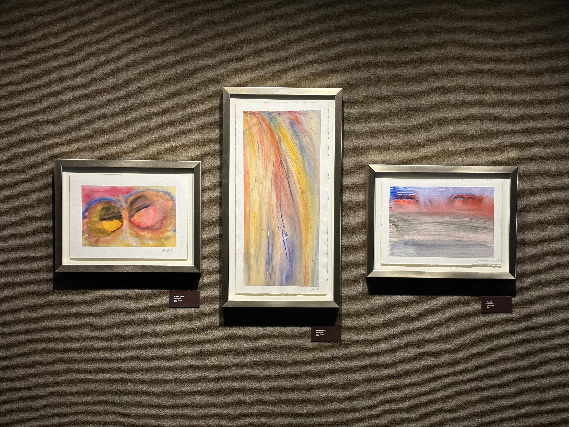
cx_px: 284
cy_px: 214
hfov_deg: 39.7
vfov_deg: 30.3
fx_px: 789
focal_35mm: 48
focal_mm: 6.86
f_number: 1.78
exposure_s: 1/60
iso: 50
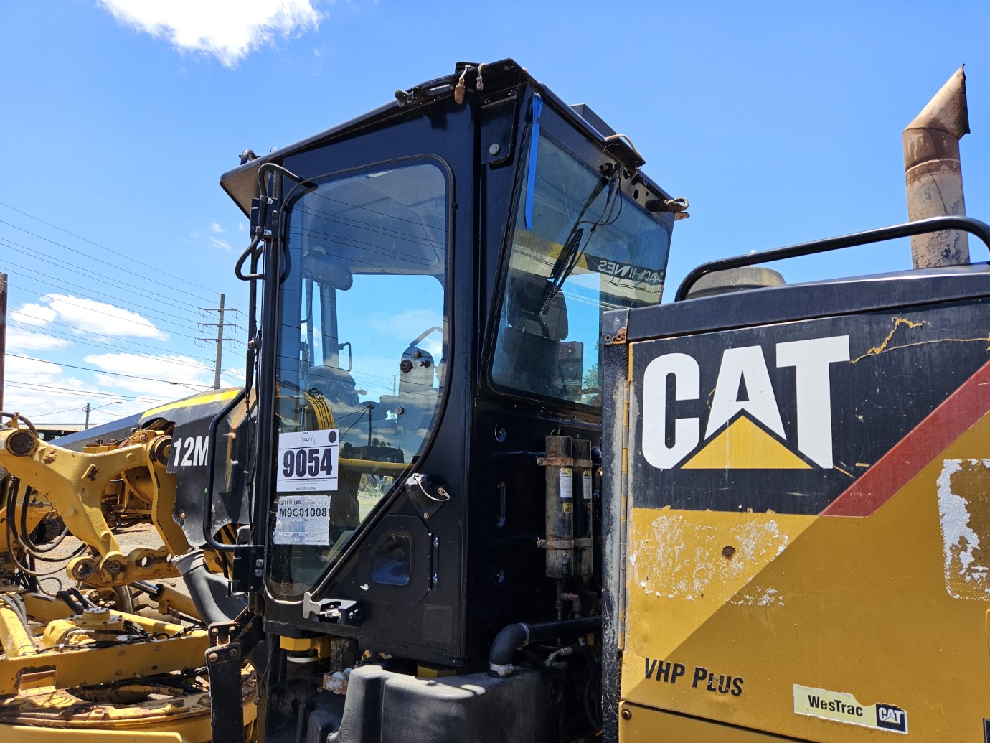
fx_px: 686
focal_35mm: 24
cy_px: 385
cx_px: 509
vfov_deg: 56.8
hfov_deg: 71.6
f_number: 1.8
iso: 40
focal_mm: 5.4
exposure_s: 1/1218
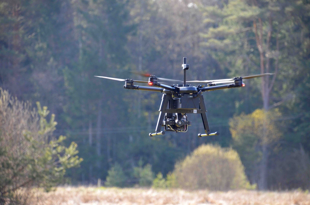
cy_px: 102
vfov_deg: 5.4
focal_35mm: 255
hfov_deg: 8.1
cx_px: 155
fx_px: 2191
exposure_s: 1/500
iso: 1000
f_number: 6
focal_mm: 170
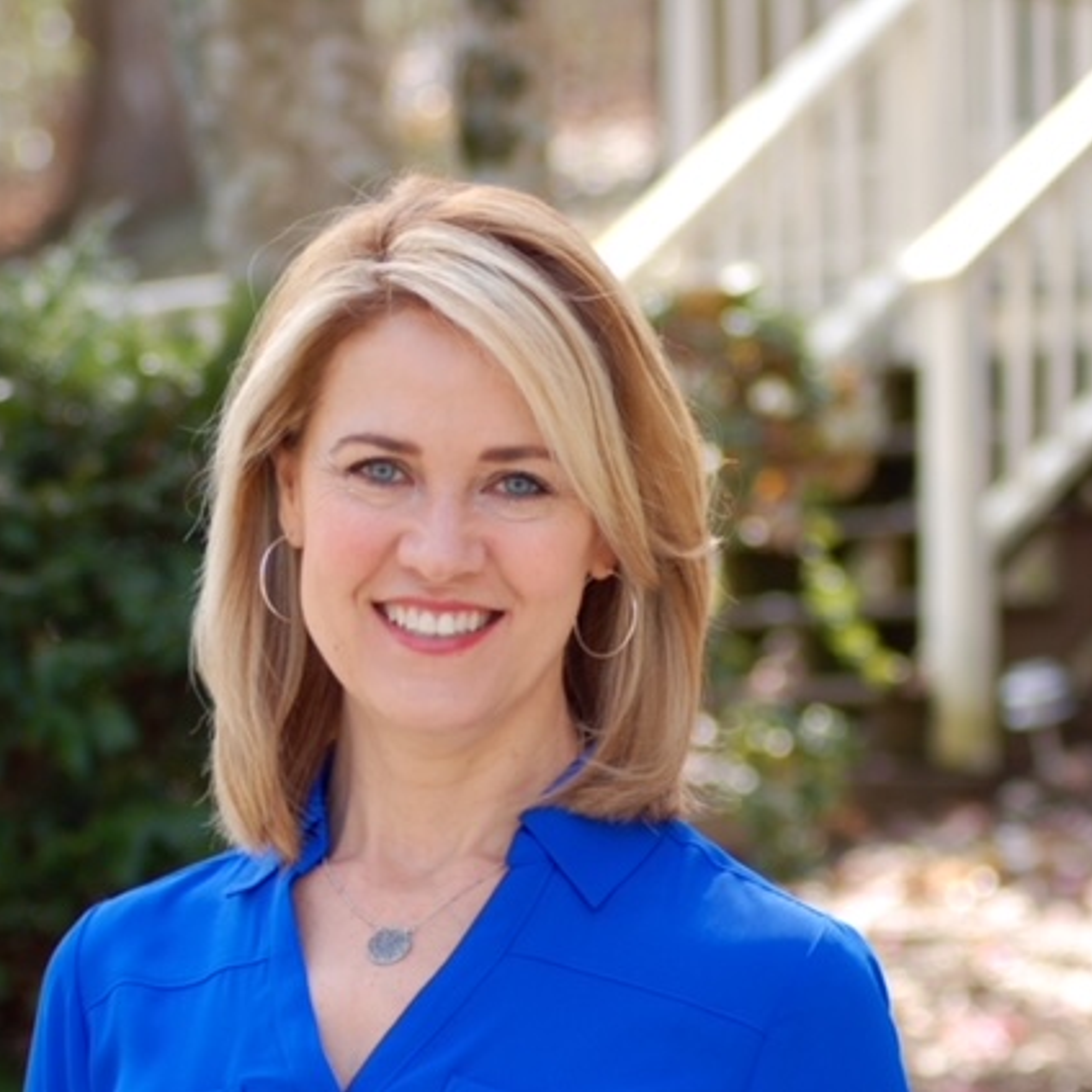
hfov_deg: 11.3
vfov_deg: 11.3
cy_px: 546
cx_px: 433
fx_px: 5496
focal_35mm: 154
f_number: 4.5
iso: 400
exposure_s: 1/320
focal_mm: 80
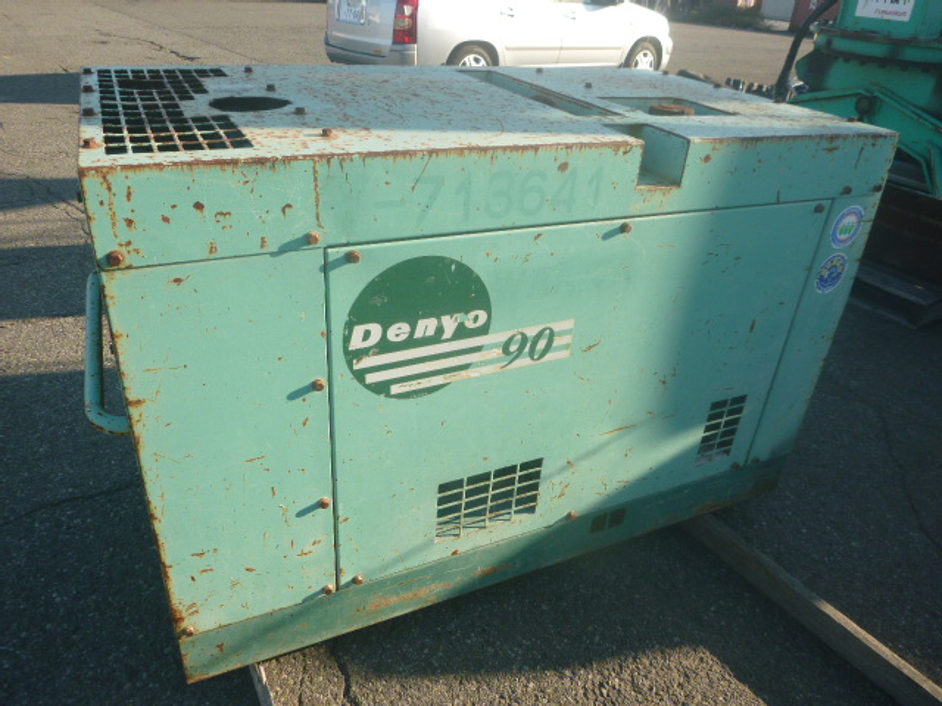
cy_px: 353
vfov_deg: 54.9
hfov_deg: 69.4
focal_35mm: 25
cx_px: 471
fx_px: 680
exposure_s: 1/200
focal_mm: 4.5
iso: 100
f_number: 3.9
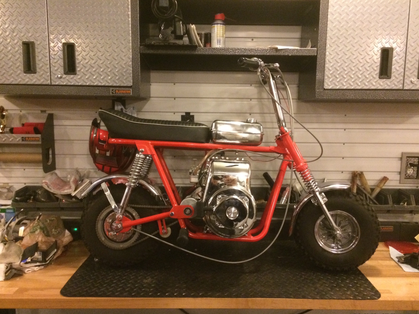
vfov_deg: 45.5
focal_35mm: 31
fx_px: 375
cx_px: 213
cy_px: 160
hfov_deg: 58.3
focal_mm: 4.12
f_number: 2.2
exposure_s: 1/15
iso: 500
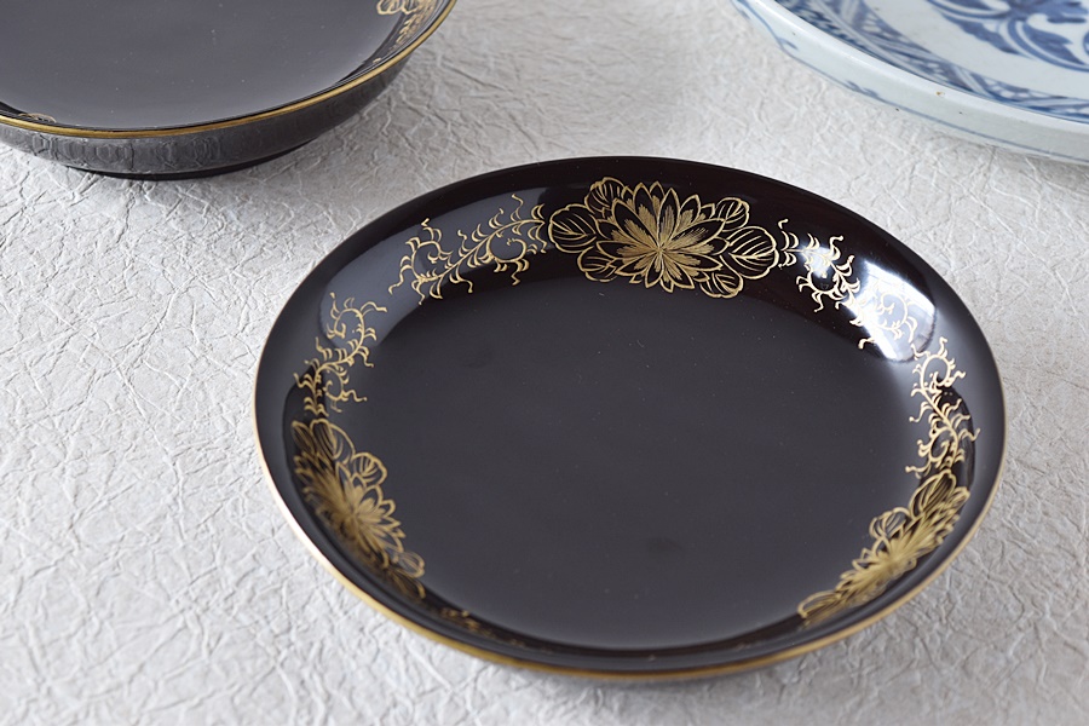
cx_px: 544
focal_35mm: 82
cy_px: 363
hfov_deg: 24.6
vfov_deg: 16.6
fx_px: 2495
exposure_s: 1/5
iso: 200
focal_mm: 55
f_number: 5.6
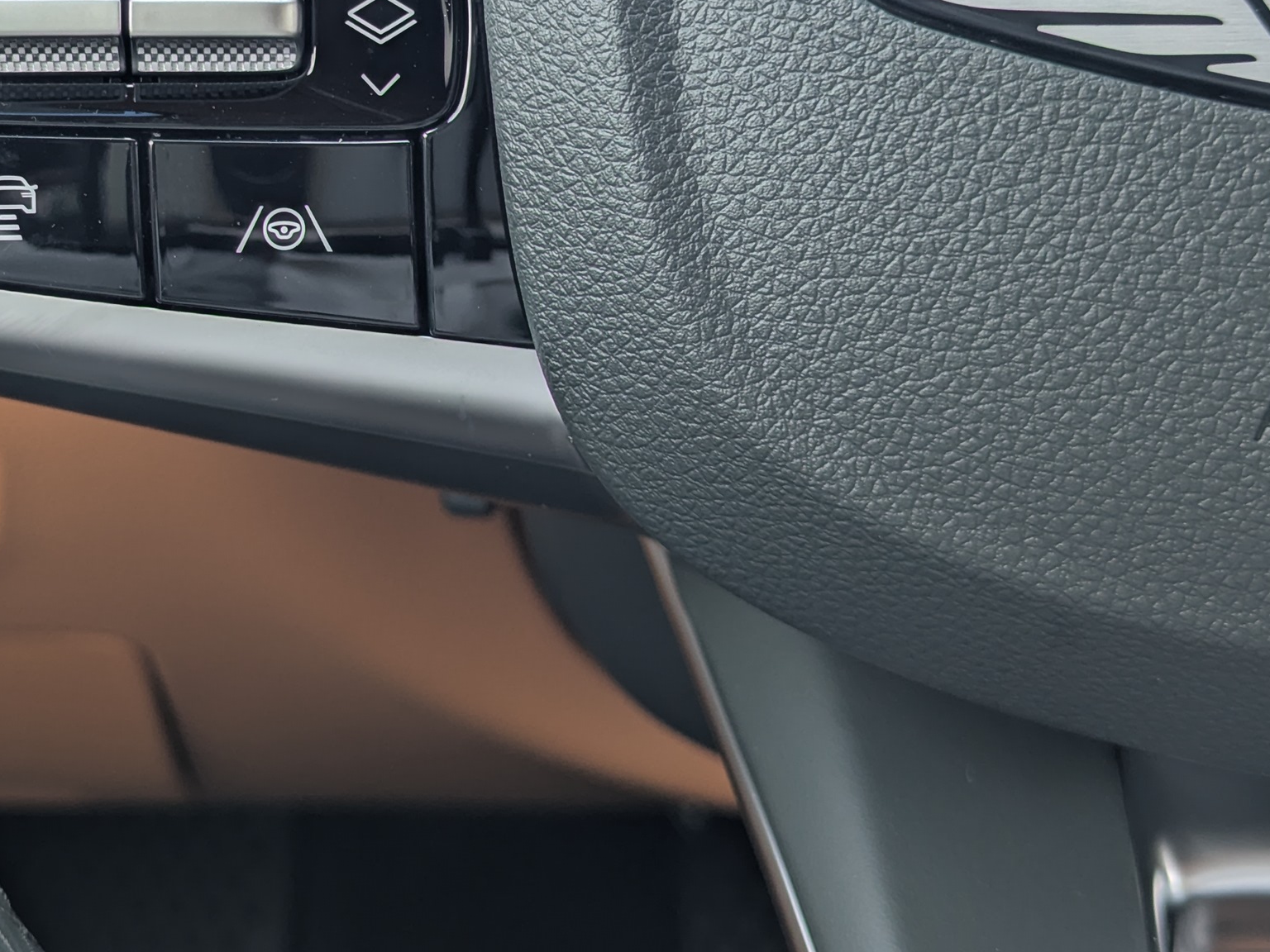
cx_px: 350
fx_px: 2935
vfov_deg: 18.3
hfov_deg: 24.2
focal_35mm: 80
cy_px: 205
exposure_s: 1/374
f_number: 1.85
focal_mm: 6.81
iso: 45
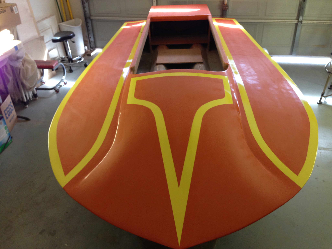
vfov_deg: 42.9
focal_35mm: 33
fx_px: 317
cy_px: 124
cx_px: 166
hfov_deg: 55.4
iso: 125
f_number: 2.4
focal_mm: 4.12
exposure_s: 1/20
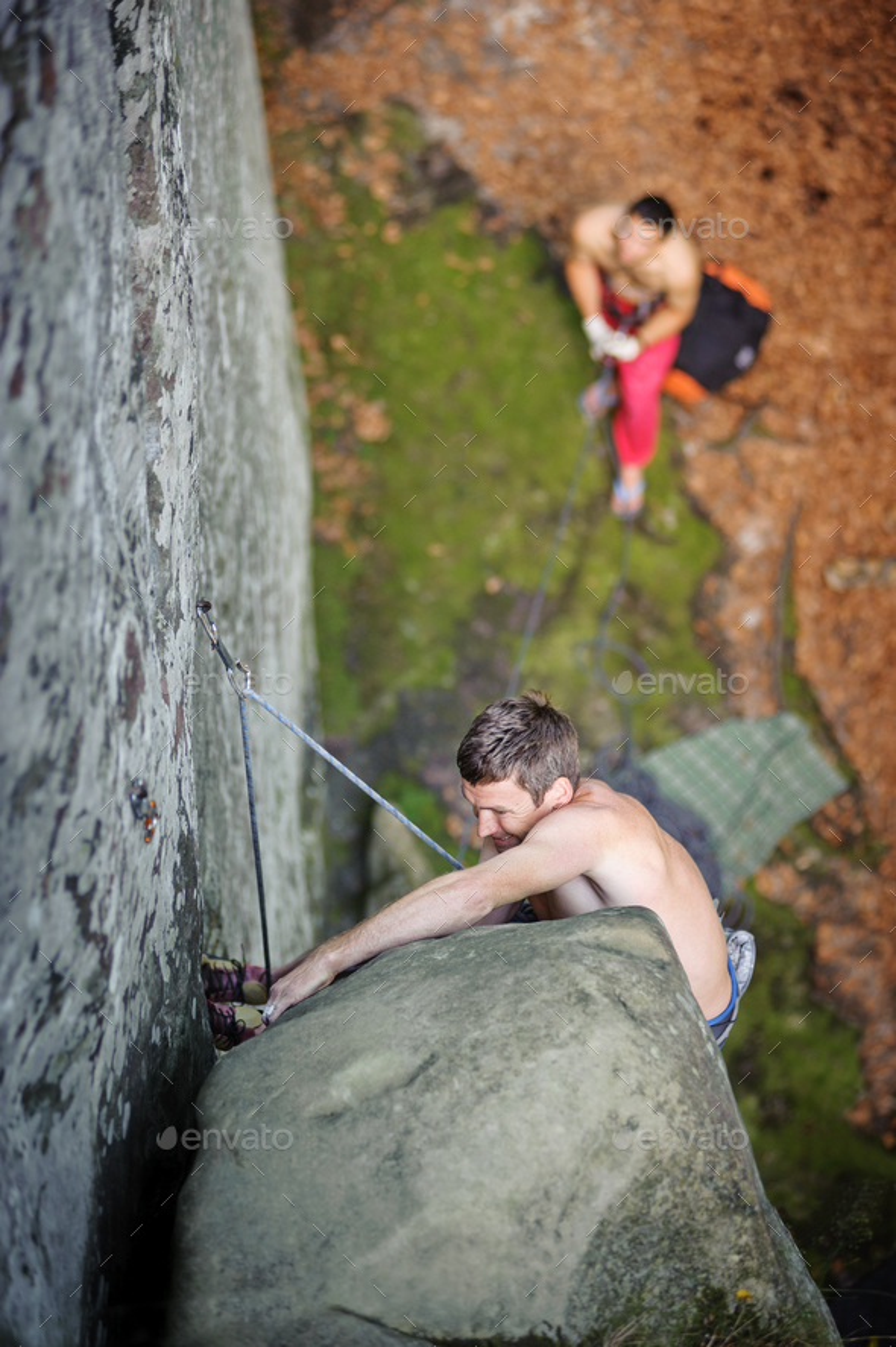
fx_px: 4487
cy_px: 674
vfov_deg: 17.1
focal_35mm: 120
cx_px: 448
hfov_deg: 11.4
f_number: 2.8
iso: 400
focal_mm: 120
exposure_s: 1/200
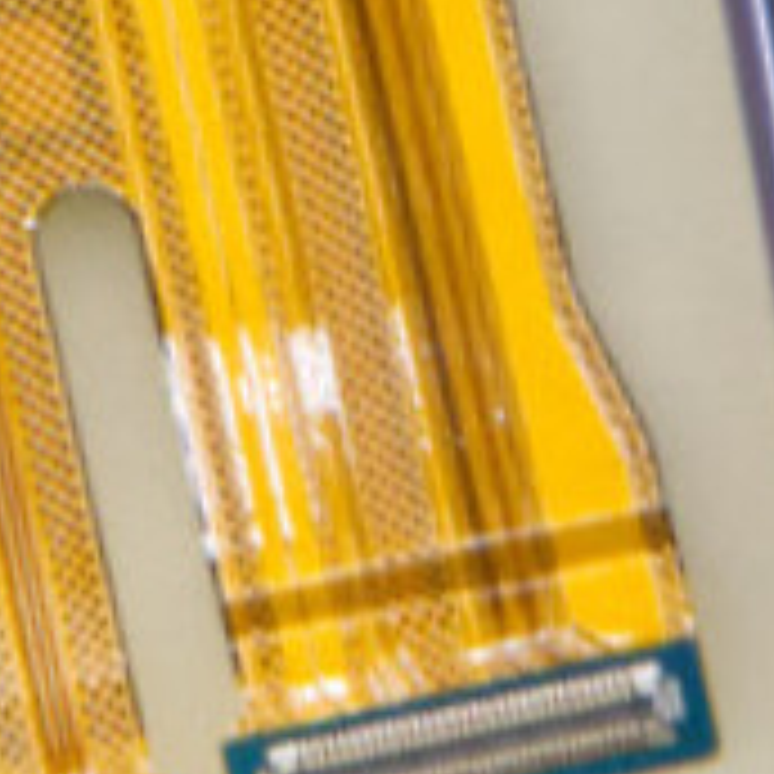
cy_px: -1368
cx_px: 36
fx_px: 18796
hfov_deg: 2.4
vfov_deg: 2.3
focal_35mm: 743
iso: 1600
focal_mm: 75
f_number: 18
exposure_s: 1/80
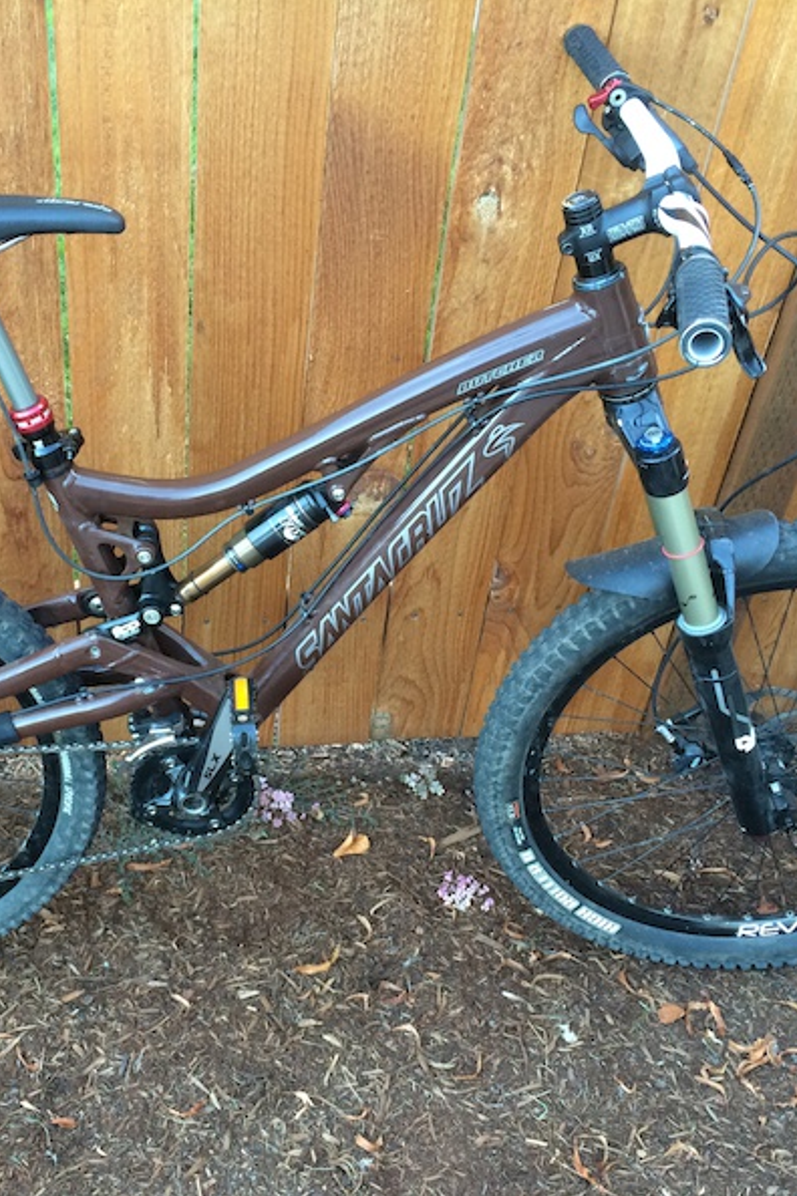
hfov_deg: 31.7
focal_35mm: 42
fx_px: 1395
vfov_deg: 46.4
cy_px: 600
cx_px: 278
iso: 100
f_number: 2.2
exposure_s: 1/30
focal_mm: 4.12
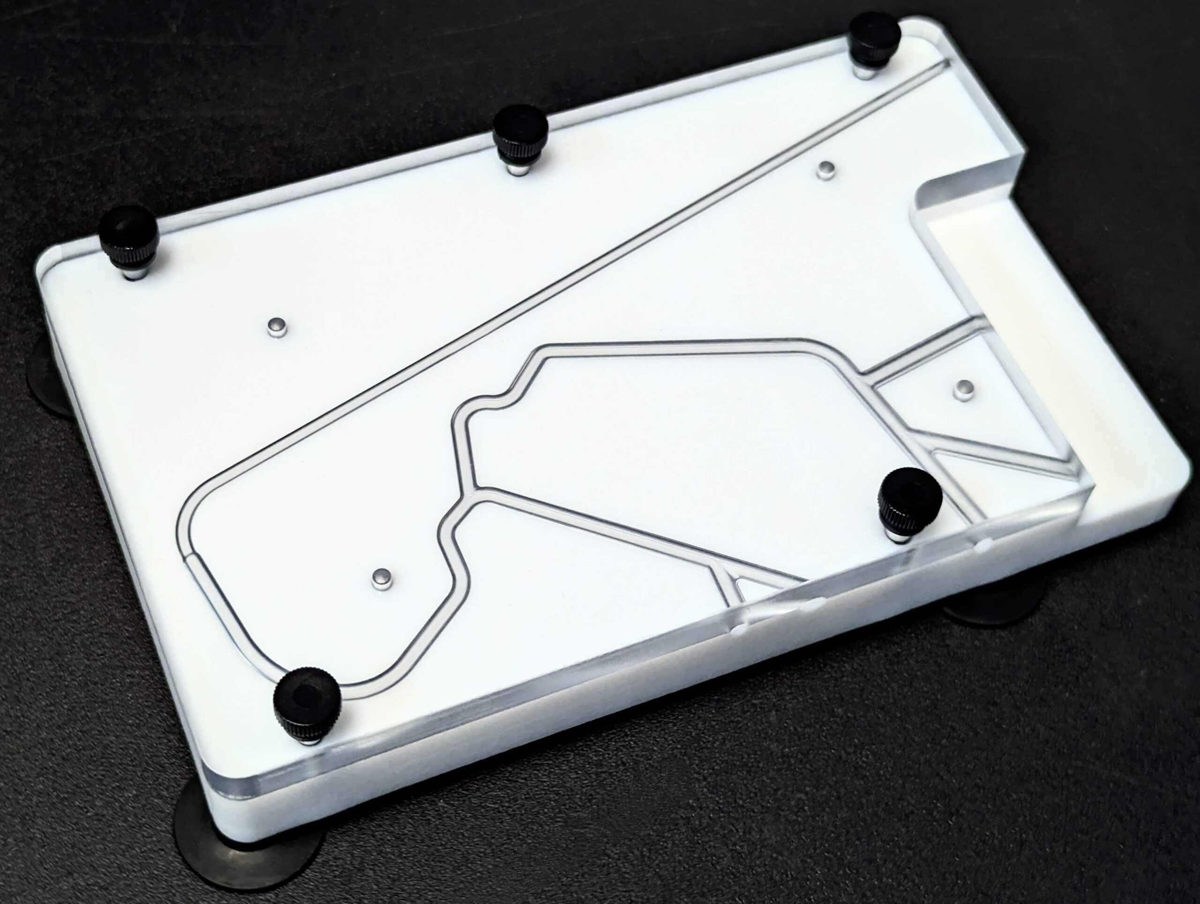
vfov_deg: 30.3
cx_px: 600
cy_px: 452
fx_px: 1666
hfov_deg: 39.6
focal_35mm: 48
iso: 293
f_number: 1.85
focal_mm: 6.81
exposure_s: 1/90
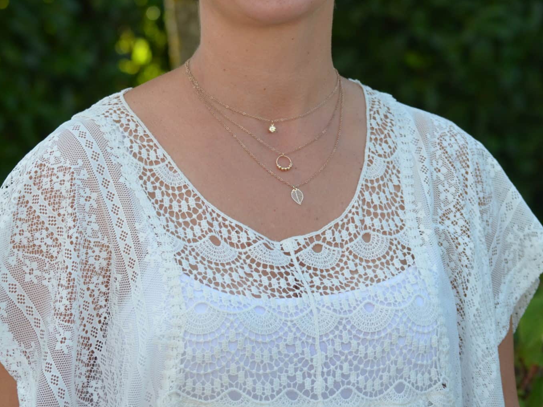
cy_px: 88
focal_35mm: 157
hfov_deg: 12.6
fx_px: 2463
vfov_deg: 9.4
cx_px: 272
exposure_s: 1/500
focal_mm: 72
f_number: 5.6
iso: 400
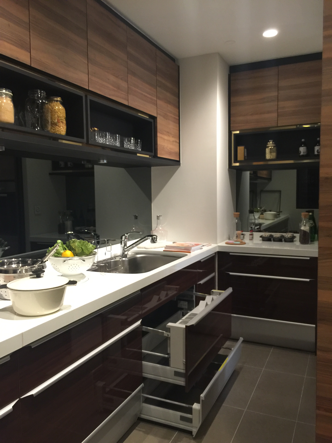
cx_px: 166
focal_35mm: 29
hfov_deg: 48.2
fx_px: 371
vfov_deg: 61.7
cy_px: 222
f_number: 2.2
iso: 100
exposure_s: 1/10
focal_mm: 4.15
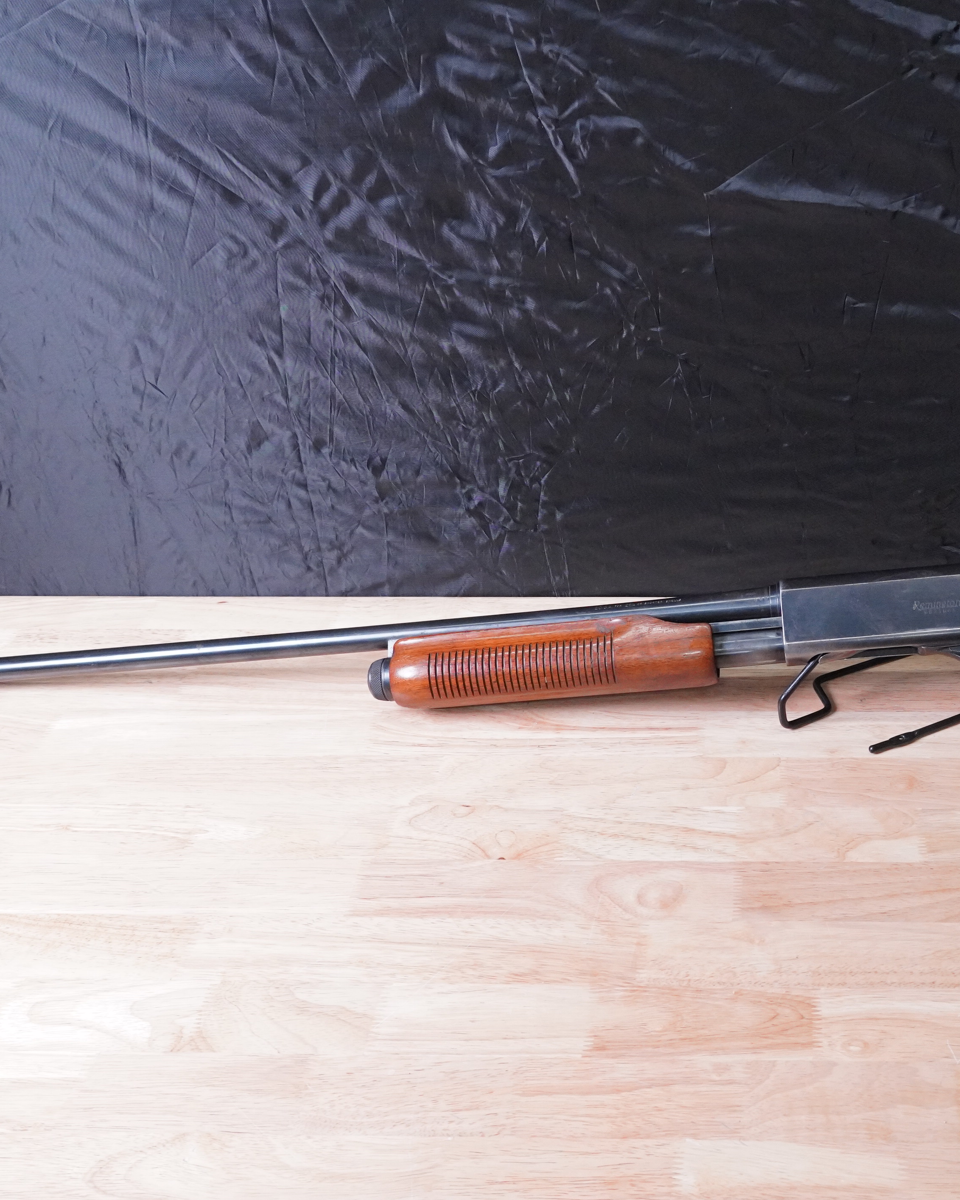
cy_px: 600
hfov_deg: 38.1
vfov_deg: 47.9
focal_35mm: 38
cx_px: 722
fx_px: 1350
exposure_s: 1/125
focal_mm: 18
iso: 3200
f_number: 5.6
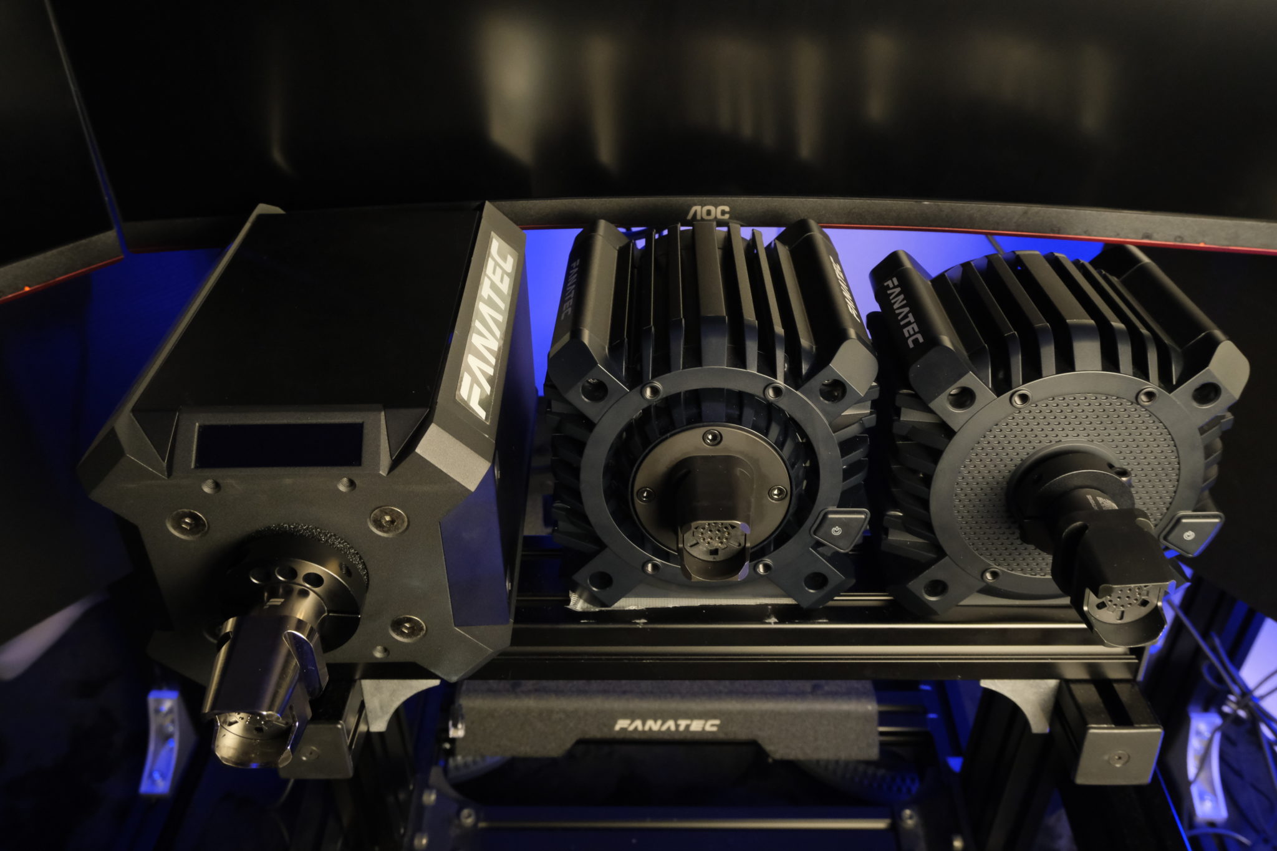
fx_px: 1064
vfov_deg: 43.6
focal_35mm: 30
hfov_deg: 61.9
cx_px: 638
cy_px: 426
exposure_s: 1/20
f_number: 6.4
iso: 3200
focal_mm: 20.3
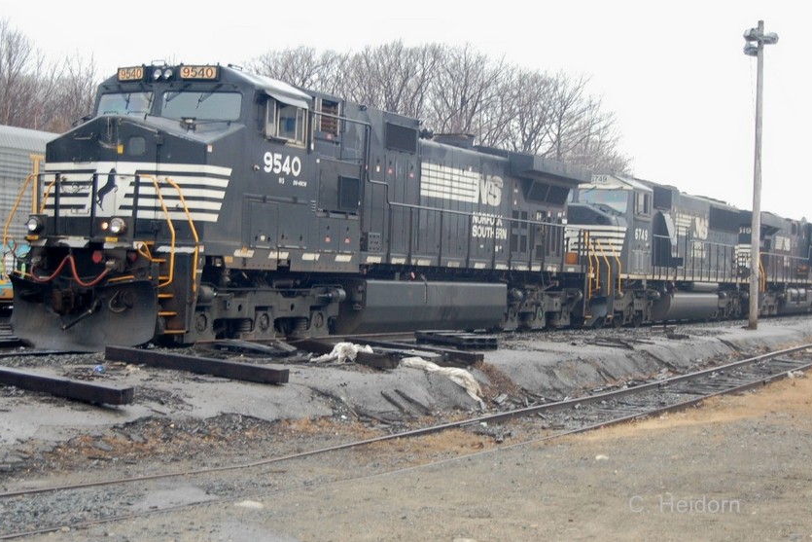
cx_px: 406
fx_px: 1308
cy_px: 268
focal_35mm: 58
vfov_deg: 23.4
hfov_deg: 34.5
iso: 500
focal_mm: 38
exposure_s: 1/30
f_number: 5
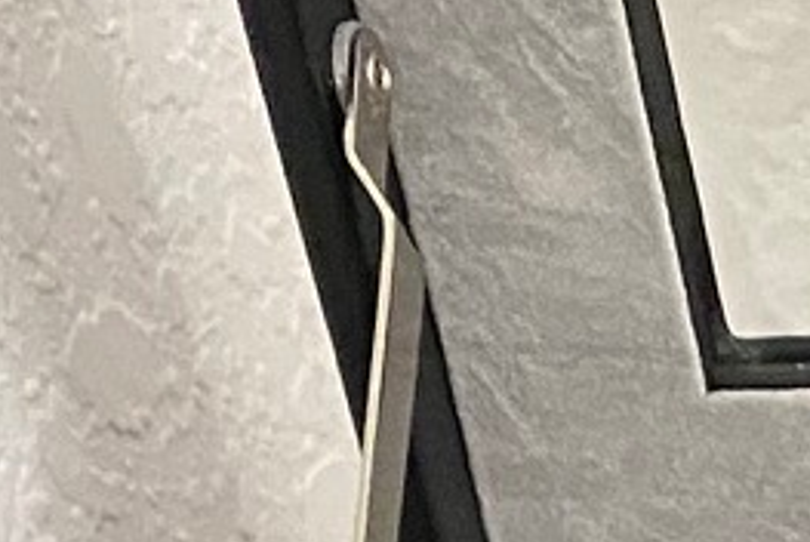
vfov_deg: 5.8
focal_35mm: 207
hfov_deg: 9.1
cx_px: 1805
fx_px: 4663
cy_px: 2106
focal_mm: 4.25
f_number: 1.8
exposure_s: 1/40
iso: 500
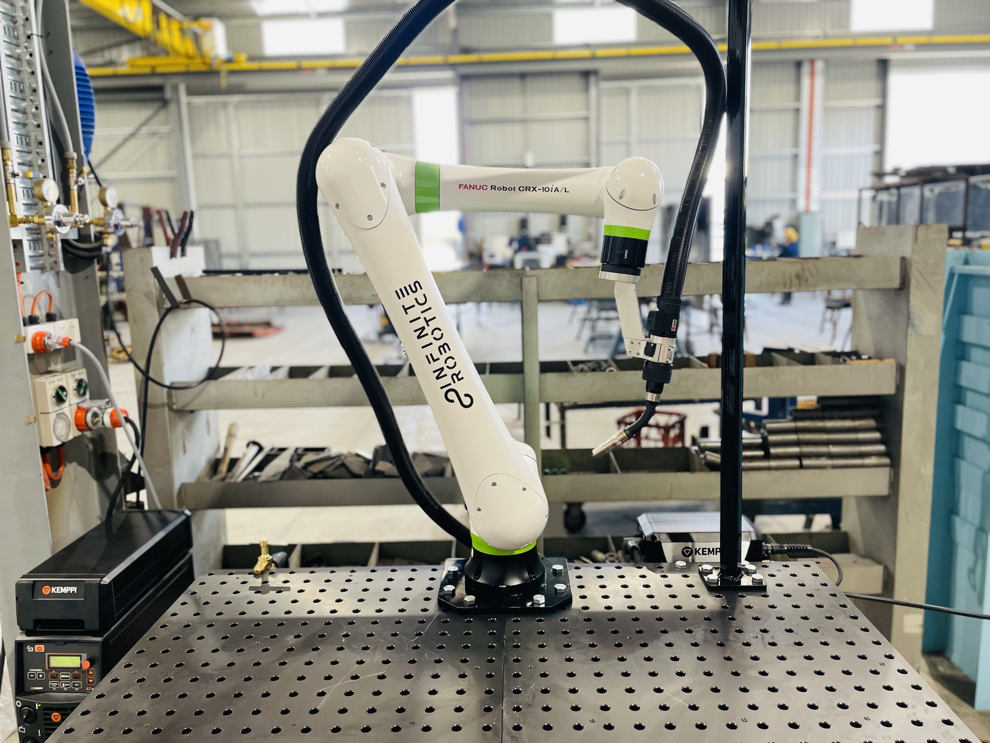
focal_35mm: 26
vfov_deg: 53.1
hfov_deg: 67.3
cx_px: 495
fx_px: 744
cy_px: 372
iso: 80
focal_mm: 4.2
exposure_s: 1/50
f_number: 1.6
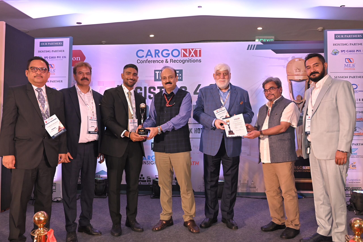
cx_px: 182
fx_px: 298
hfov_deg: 62.8
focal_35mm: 30
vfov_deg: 44.3
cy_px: 121
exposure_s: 1/125
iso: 1600
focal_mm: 29.5
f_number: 5
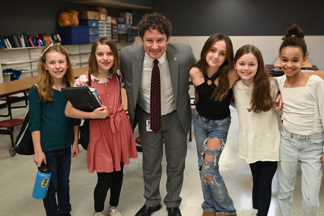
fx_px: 315
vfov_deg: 37.8
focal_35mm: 35
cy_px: 108
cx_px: 179
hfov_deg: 54.3
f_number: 2.8
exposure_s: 1/30
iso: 100
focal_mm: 31
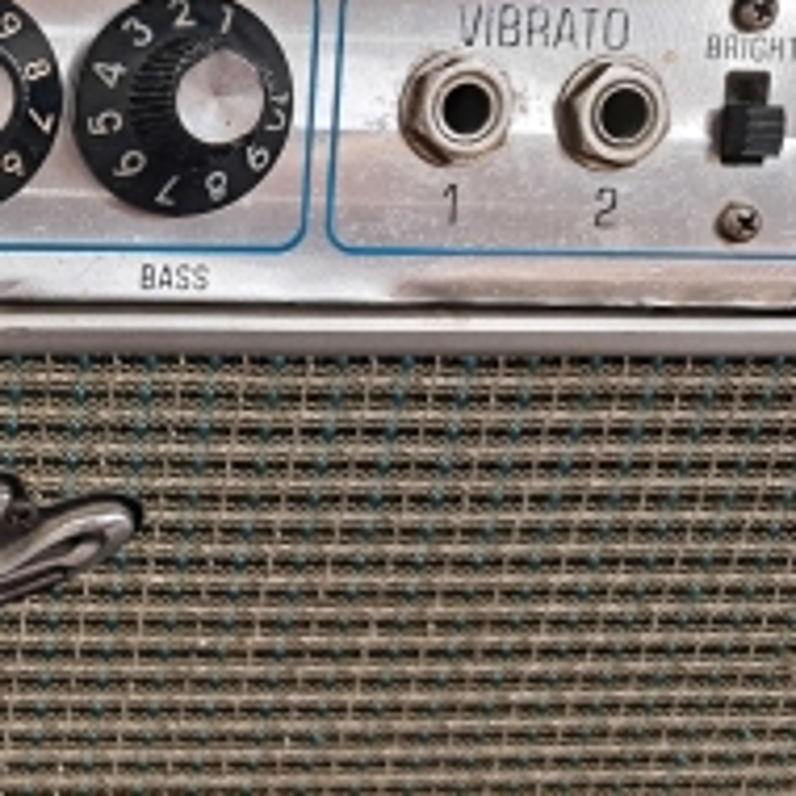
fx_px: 1509
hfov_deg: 25.6
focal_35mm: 58
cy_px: 377
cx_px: -226
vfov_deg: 29.5
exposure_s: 1/60
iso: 320
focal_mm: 5.23
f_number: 1.8
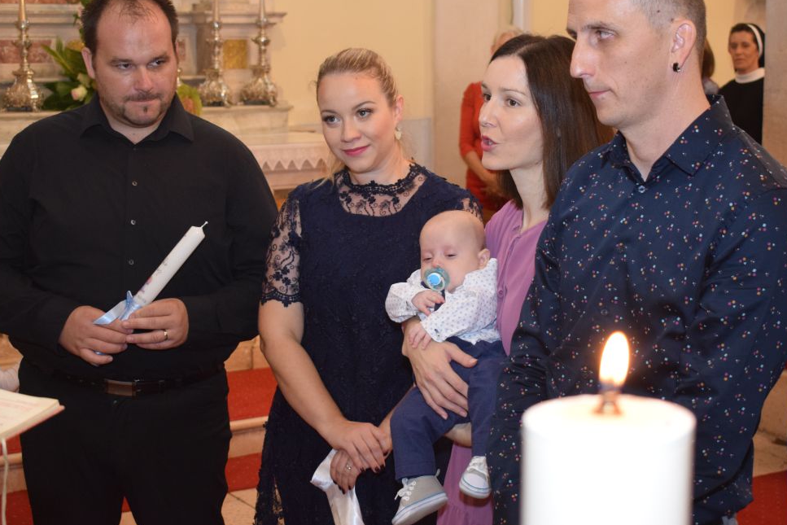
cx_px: 425
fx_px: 1465
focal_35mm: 67
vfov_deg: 20.3
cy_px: 212
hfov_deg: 30.1
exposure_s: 1/60
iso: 1800
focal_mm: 36
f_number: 4.8
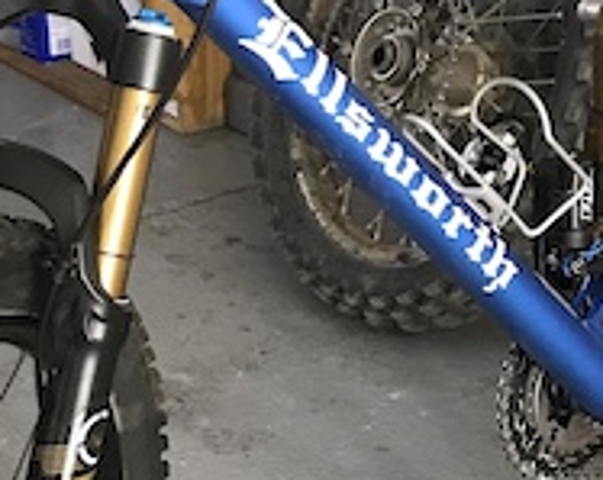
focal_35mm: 117
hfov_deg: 16.4
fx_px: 2085
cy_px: 338
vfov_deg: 13.1
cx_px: 232
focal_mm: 3.99
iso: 40
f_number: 1.8
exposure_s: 1/15
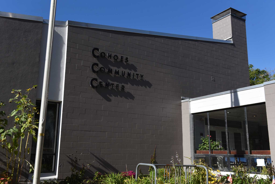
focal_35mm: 36
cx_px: 138
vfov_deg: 36.9
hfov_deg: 53.1
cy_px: 92
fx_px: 275
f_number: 8
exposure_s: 1/2000
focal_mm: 36
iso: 640
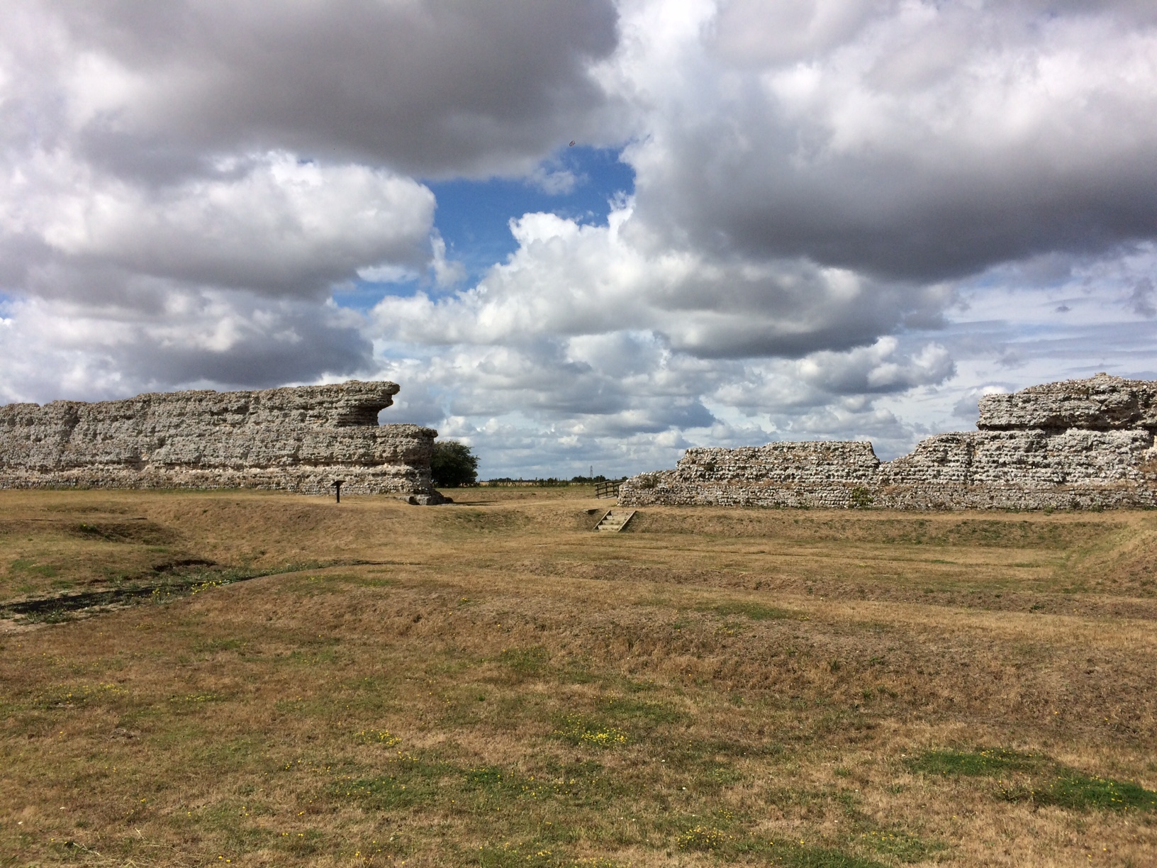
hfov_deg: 61.7
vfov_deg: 48.2
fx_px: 969
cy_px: 434
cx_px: 578
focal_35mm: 29
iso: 32
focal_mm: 4.15
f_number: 2.2
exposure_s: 1/4566
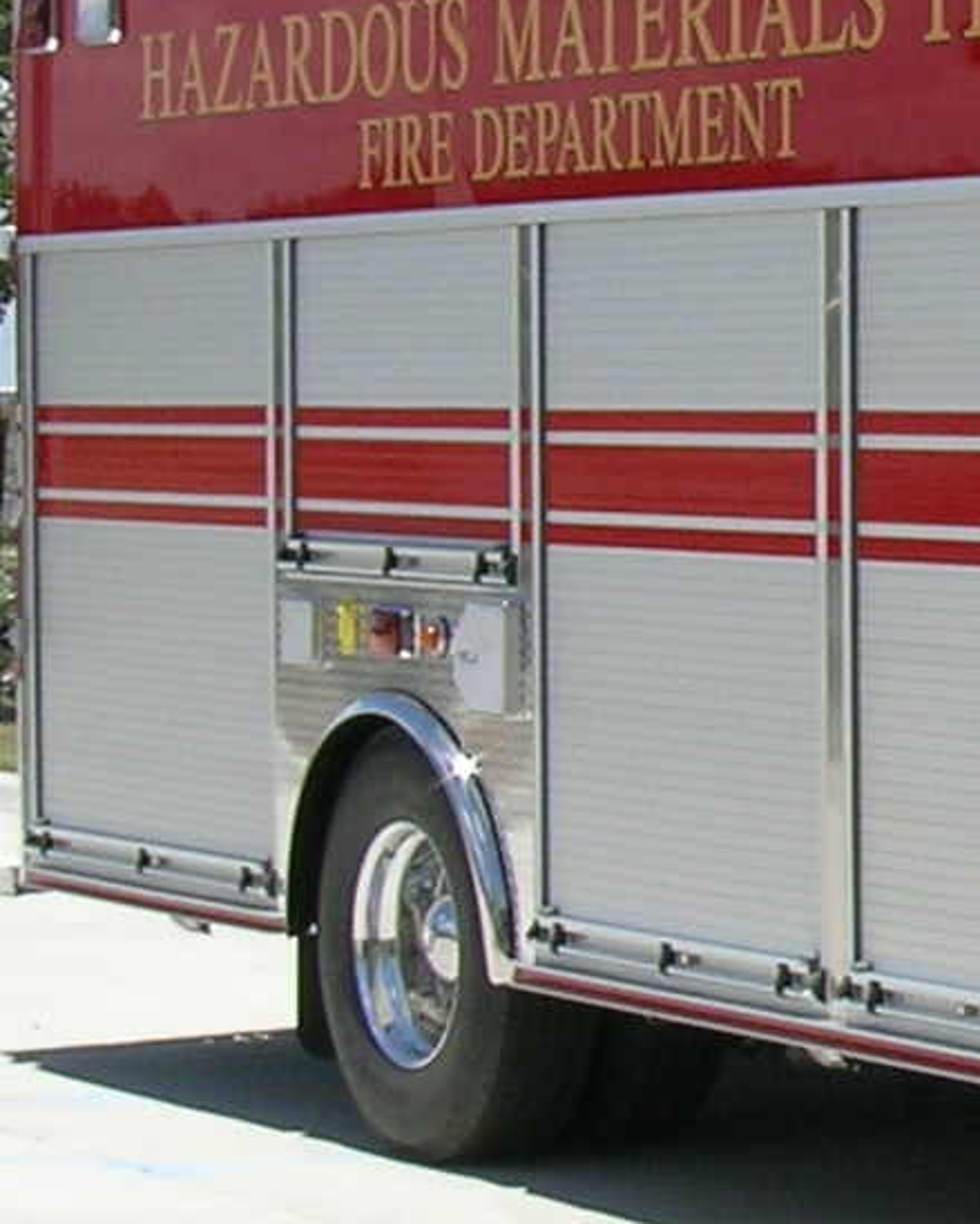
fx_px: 5180
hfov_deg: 9.7
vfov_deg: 13.4
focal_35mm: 143
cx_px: 2214
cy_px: 395
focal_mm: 6.5
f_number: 7.3
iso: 50
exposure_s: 1/232
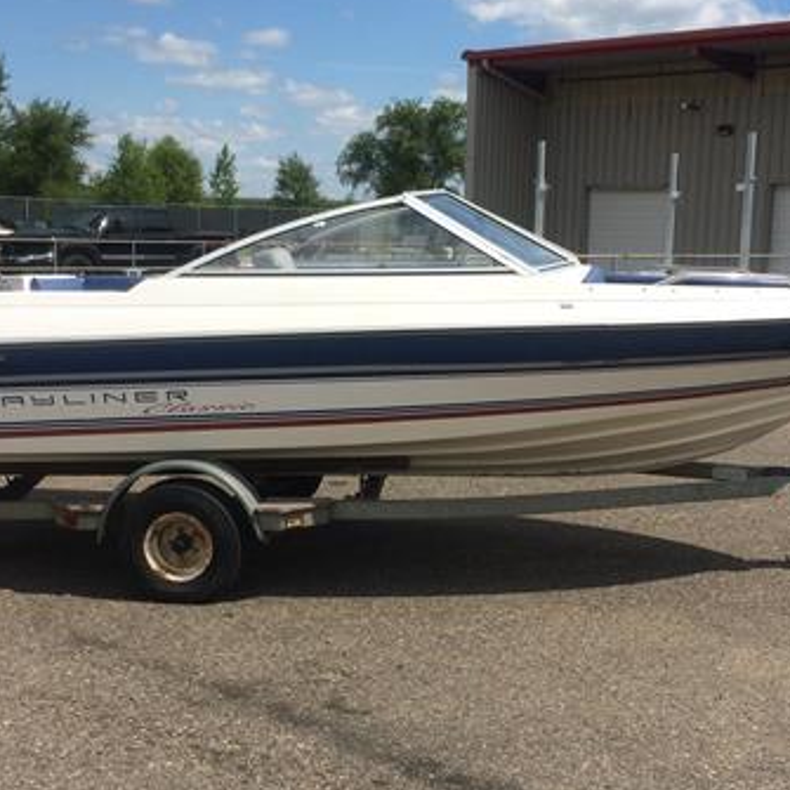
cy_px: 436
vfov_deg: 34.6
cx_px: 391
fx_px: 1265
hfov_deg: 34.7
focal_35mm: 49
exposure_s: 1/2740
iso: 32
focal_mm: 4.15
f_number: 2.2
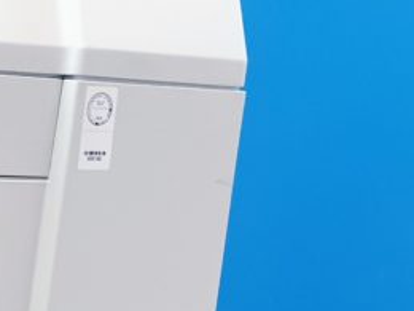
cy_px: 485
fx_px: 1435
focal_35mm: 120
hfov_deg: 13.9
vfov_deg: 11.7
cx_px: -406
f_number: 2.4
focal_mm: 4.3
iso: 320
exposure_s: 1/50
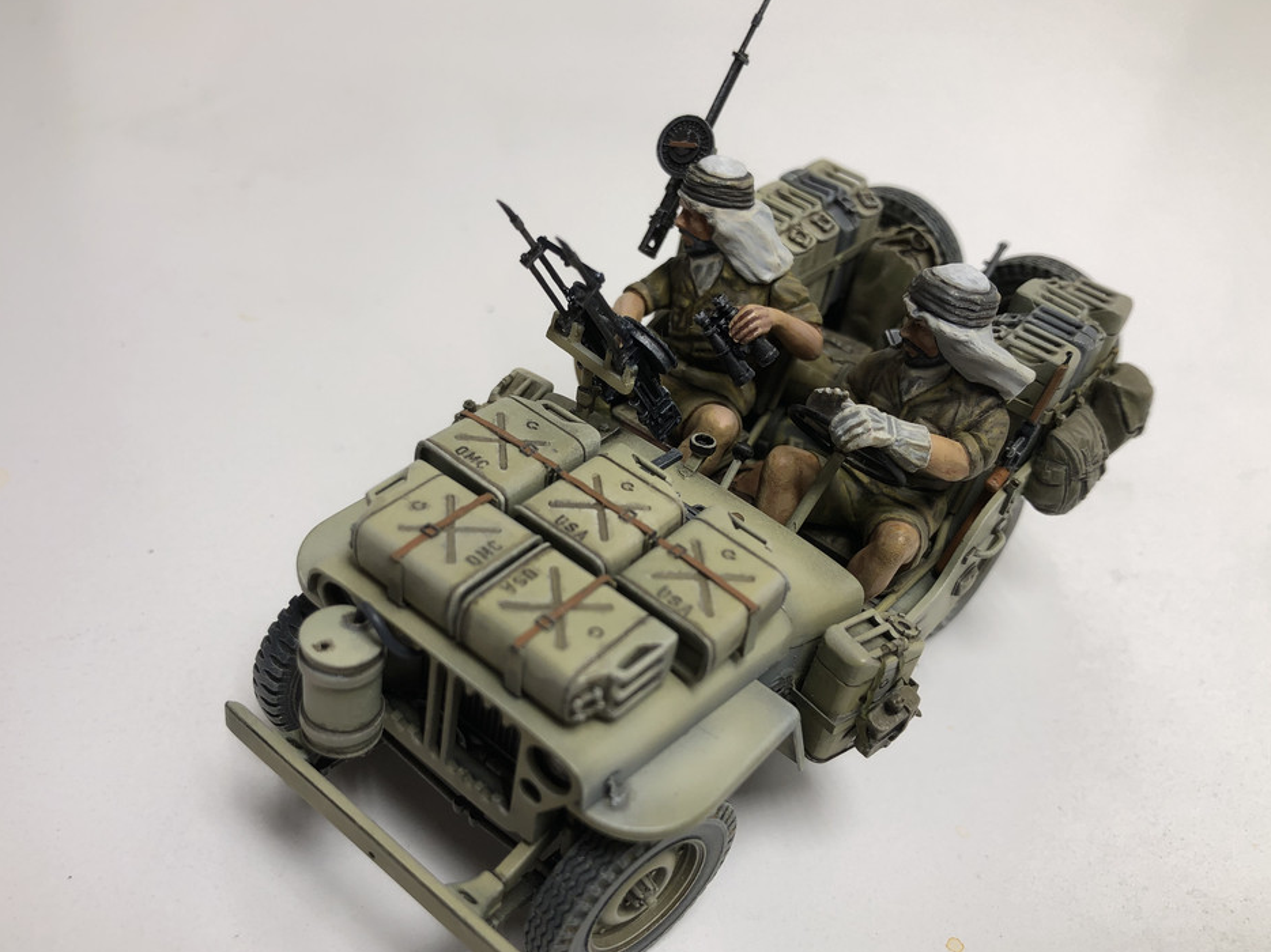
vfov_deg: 44.1
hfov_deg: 56.8
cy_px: 481
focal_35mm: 32
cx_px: 625
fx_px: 1175
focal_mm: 3.99
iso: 25
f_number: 1.8
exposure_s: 1/120
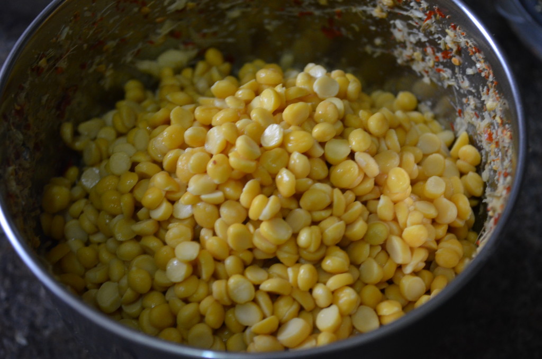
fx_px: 946
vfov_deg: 21.5
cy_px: 180
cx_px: 271
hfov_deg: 32.0
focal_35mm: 63
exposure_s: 1/30
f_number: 5.3
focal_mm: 42
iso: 1600
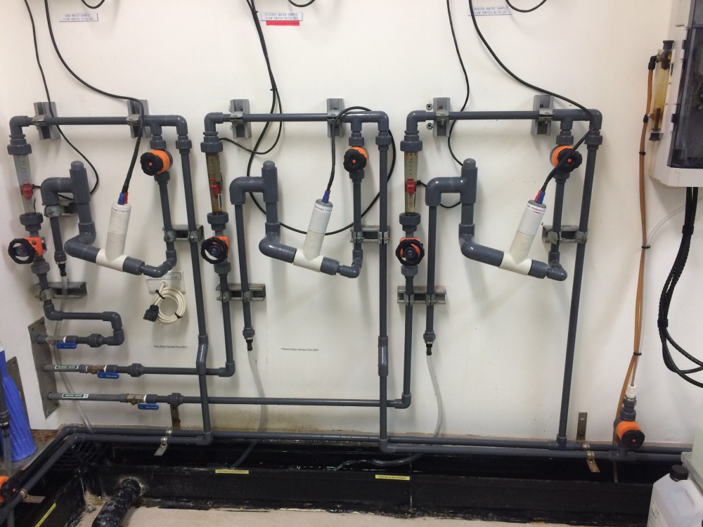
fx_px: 589
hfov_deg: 61.7
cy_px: 264
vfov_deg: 48.2
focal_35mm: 29
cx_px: 352
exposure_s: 1/33
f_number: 2.2
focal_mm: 4.15
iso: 64
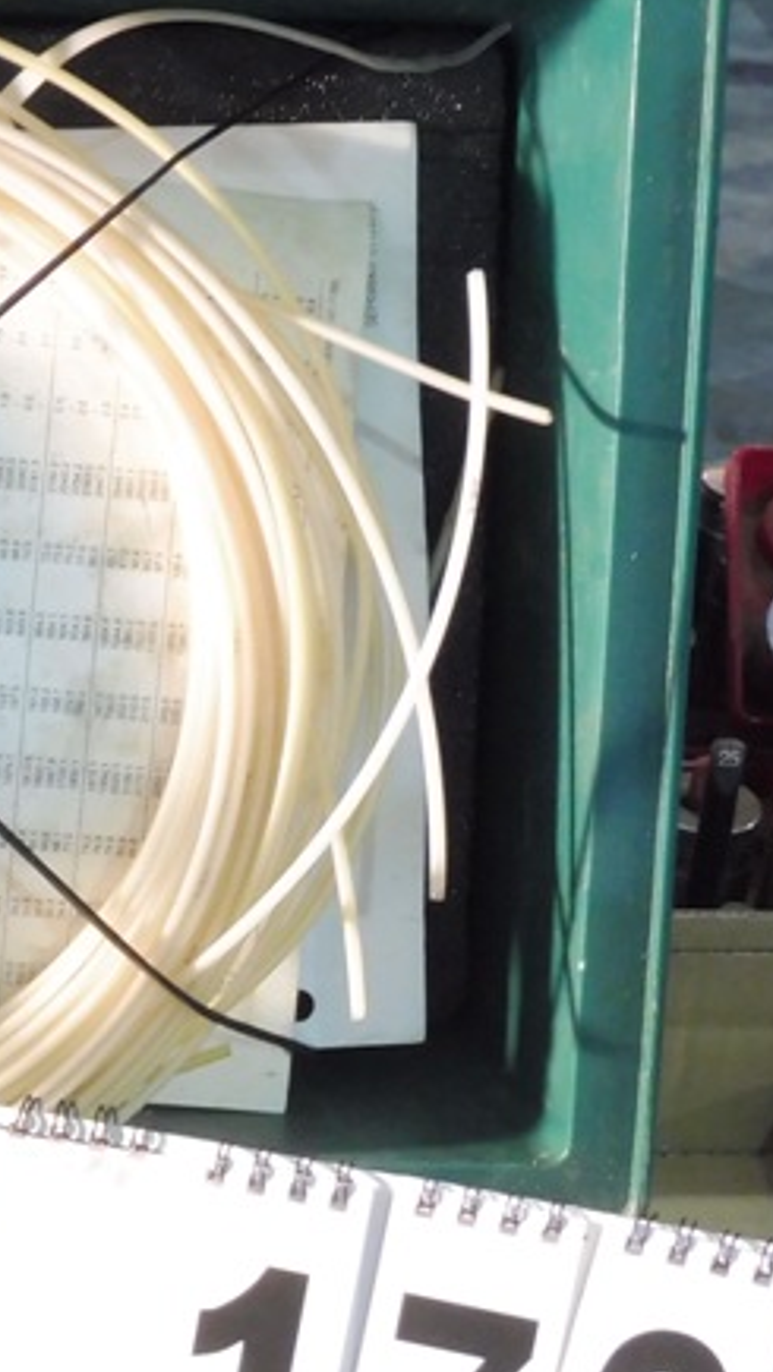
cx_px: -95
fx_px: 3640
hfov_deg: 11.9
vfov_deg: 21.0
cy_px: 1183
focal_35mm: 100
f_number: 3.9
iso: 400
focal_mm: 6.9
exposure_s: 1/13
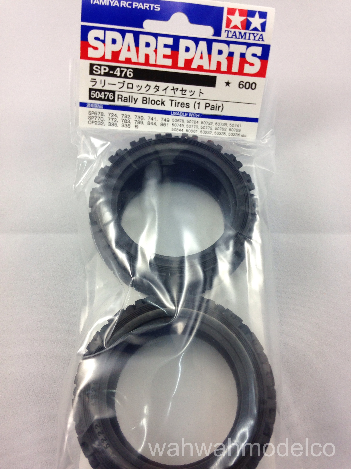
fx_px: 446
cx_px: 176
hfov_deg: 42.9
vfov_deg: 55.4
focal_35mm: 33
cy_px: 234
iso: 64
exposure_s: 1/60
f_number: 2.4
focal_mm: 4.13
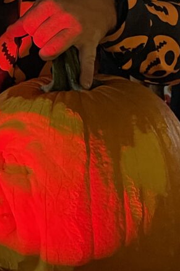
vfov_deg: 21.0
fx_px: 713
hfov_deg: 14.2
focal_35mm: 95
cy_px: 24
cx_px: 3
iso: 800
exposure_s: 1/30
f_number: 1.6
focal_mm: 4.2
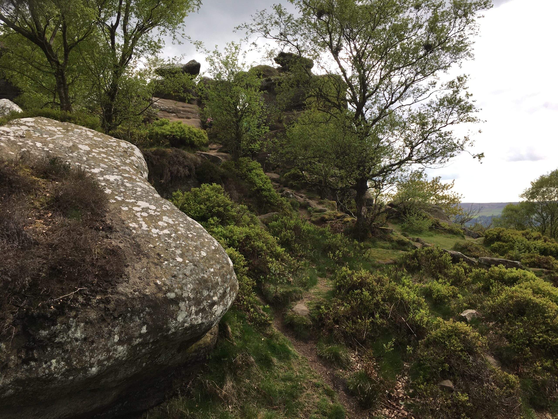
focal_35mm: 29
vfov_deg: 48.2
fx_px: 467
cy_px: 210
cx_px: 279
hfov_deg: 61.7
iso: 25
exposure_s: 1/472
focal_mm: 4.15
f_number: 2.2
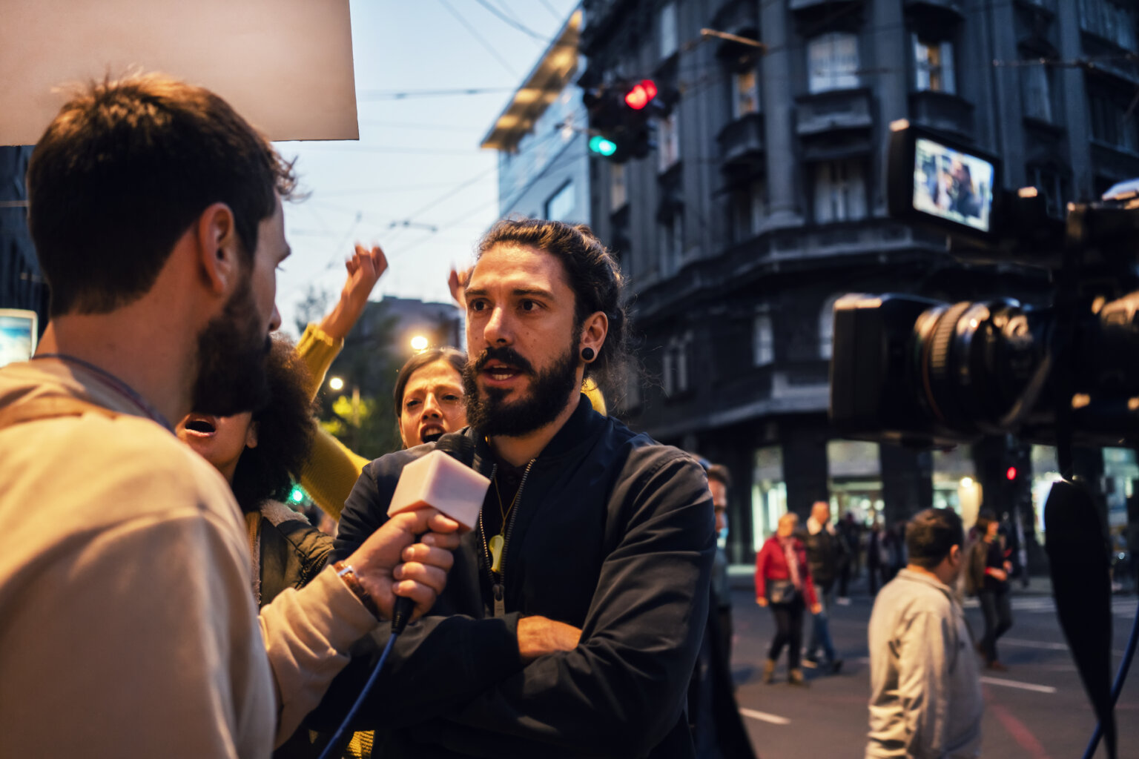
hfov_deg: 54.4
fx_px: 1107
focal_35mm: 35
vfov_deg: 37.9
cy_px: 380
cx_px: 570
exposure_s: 1/80
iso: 1600
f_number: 2.8
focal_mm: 35
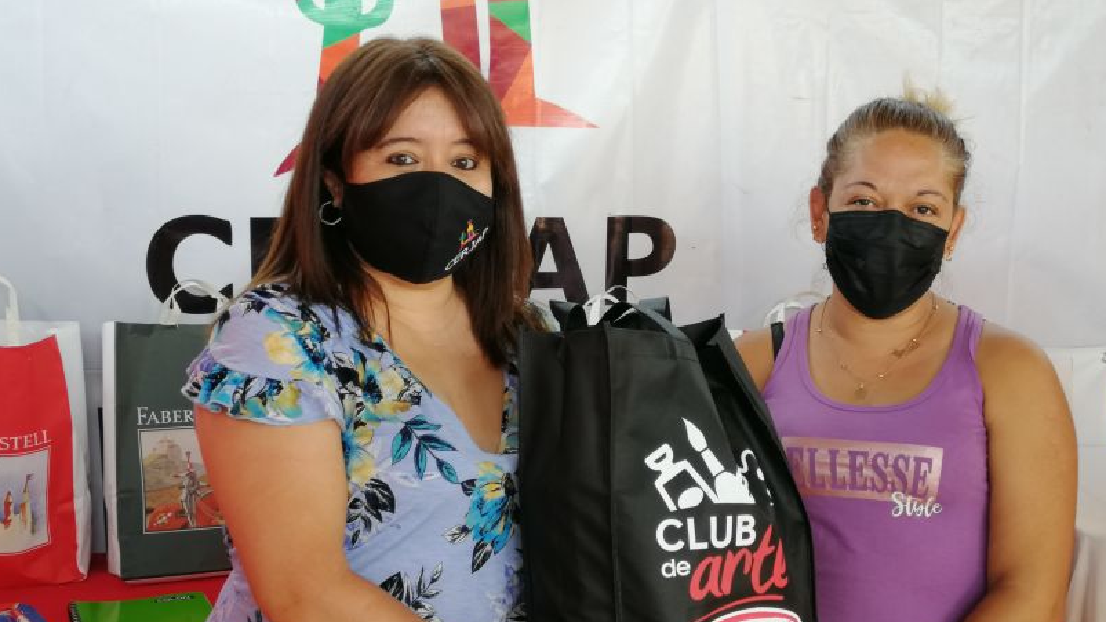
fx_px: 1437
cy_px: 354
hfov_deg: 42.1
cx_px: 559
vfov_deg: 24.4
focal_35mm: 49
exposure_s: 1/60
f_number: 1.8
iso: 80
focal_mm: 3.95
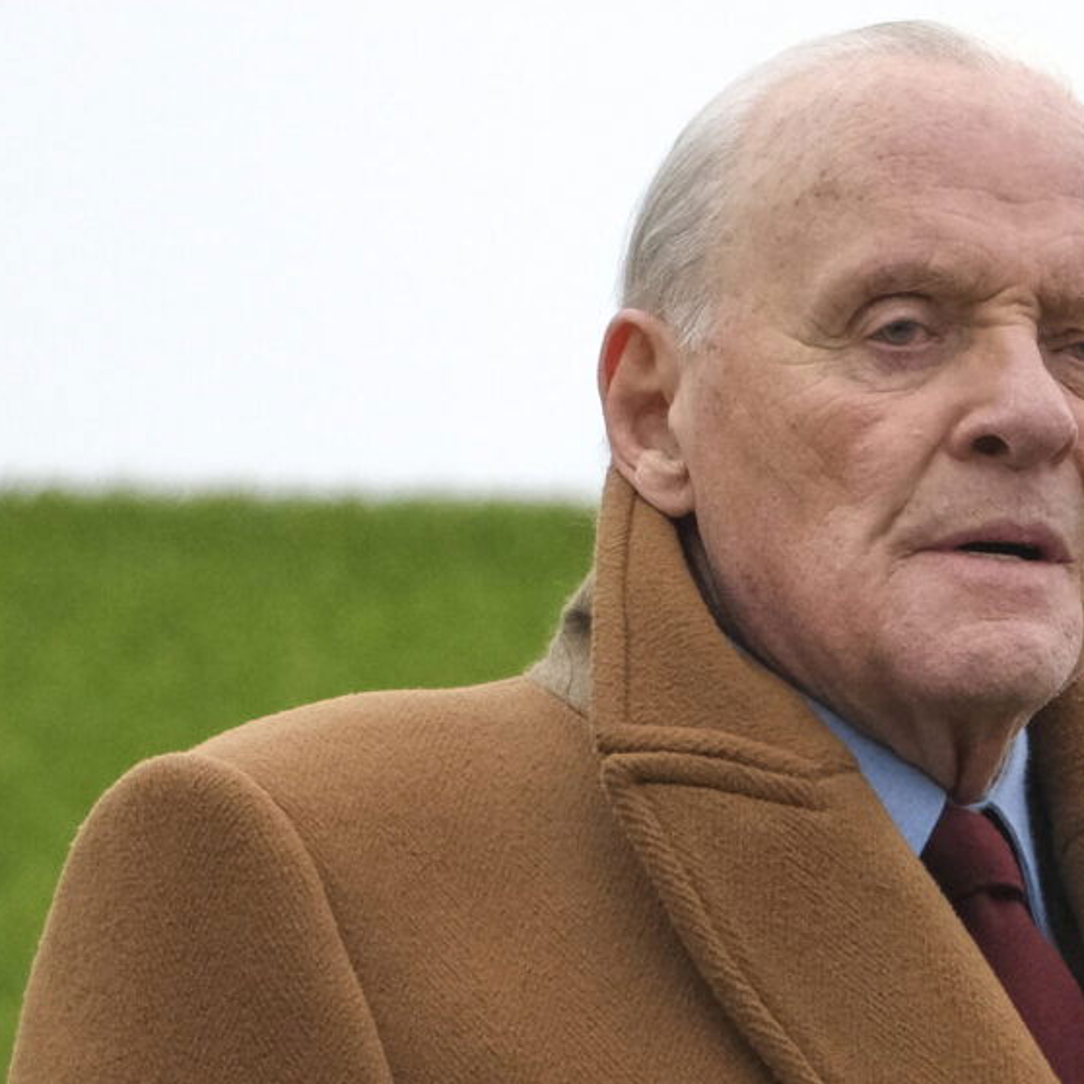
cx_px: 783
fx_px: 48573
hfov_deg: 1.3
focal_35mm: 1371
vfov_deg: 1.3
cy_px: 664
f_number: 5.6
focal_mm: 500
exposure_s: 1/640
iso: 2500
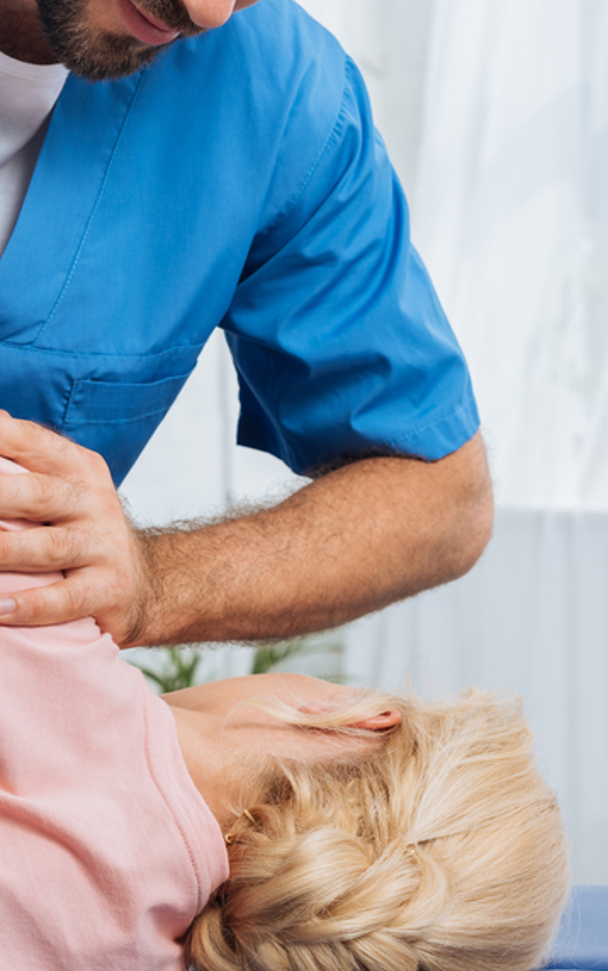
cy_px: 530
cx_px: -130
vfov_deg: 23.3
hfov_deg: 14.2
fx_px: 2357
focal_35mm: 89
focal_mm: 50
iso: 100
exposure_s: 1/200
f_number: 6.3
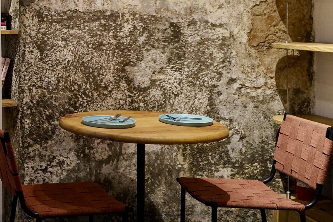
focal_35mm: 66
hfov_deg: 27.5
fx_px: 610
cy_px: 21
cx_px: -46
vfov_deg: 20.2
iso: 2500
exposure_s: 1/160
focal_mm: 28
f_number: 3.5
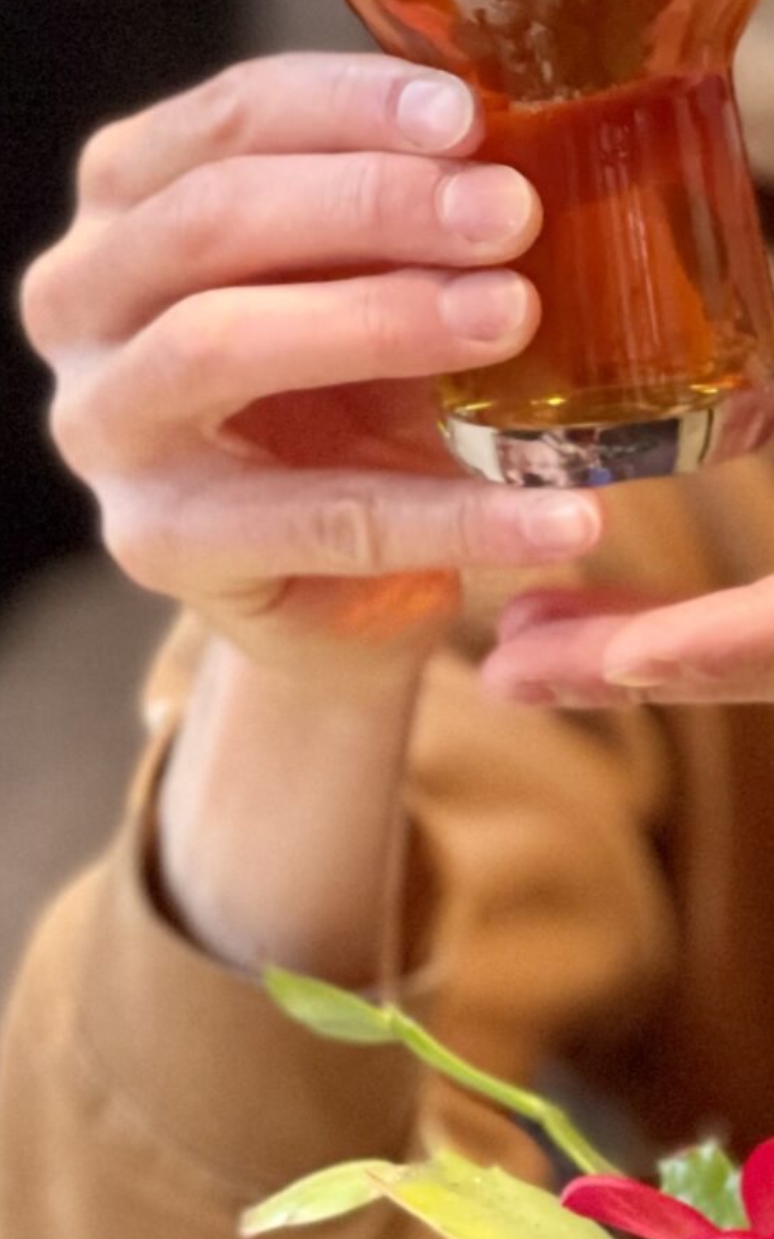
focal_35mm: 198
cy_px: 624
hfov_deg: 6.6
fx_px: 6684
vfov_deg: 10.6
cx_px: 538
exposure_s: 1/40
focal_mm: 7.5
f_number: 2.2
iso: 400
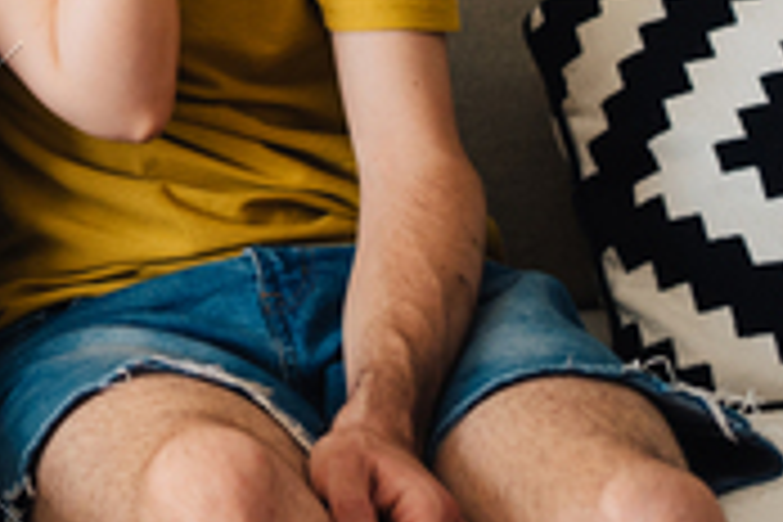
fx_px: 2588
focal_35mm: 119
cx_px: -243
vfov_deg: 11.2
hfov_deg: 16.3
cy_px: -182
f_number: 2.5
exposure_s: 1/200
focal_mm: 35
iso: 400
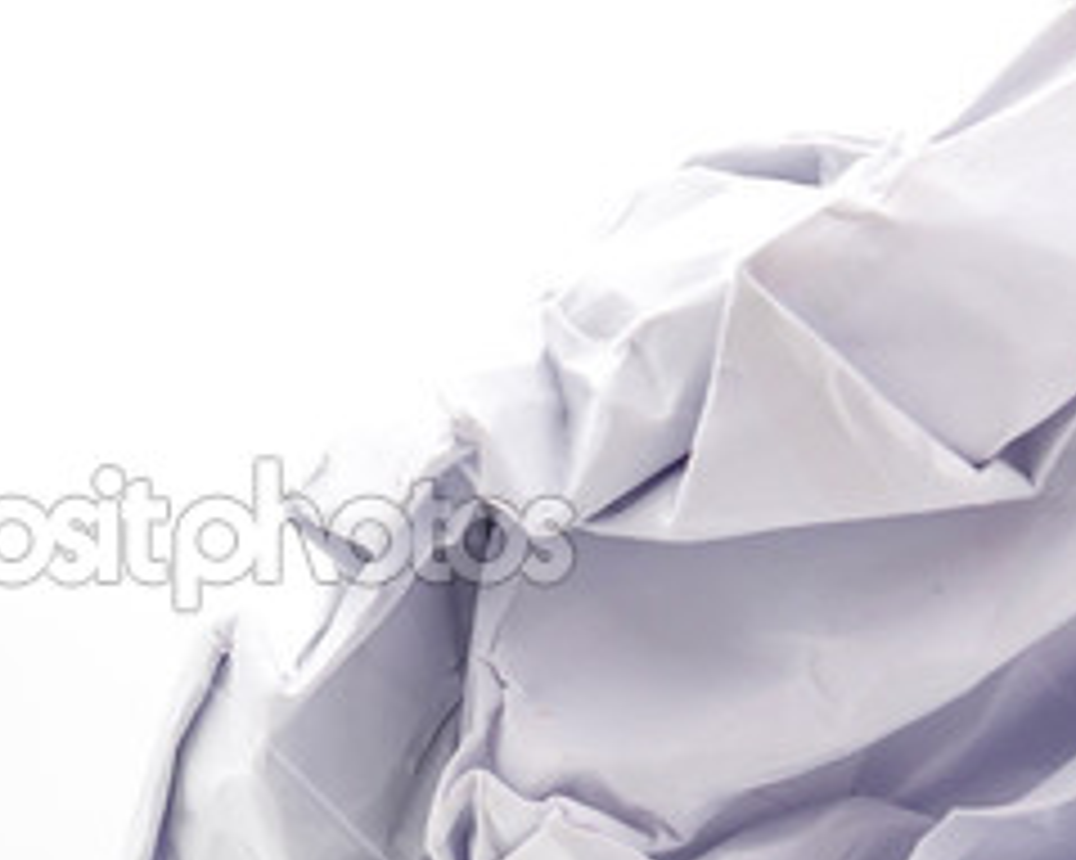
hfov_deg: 3.1
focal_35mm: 632
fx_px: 20118
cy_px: 536
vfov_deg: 2.4
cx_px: 59
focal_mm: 105
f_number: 9
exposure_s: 1/100
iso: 100
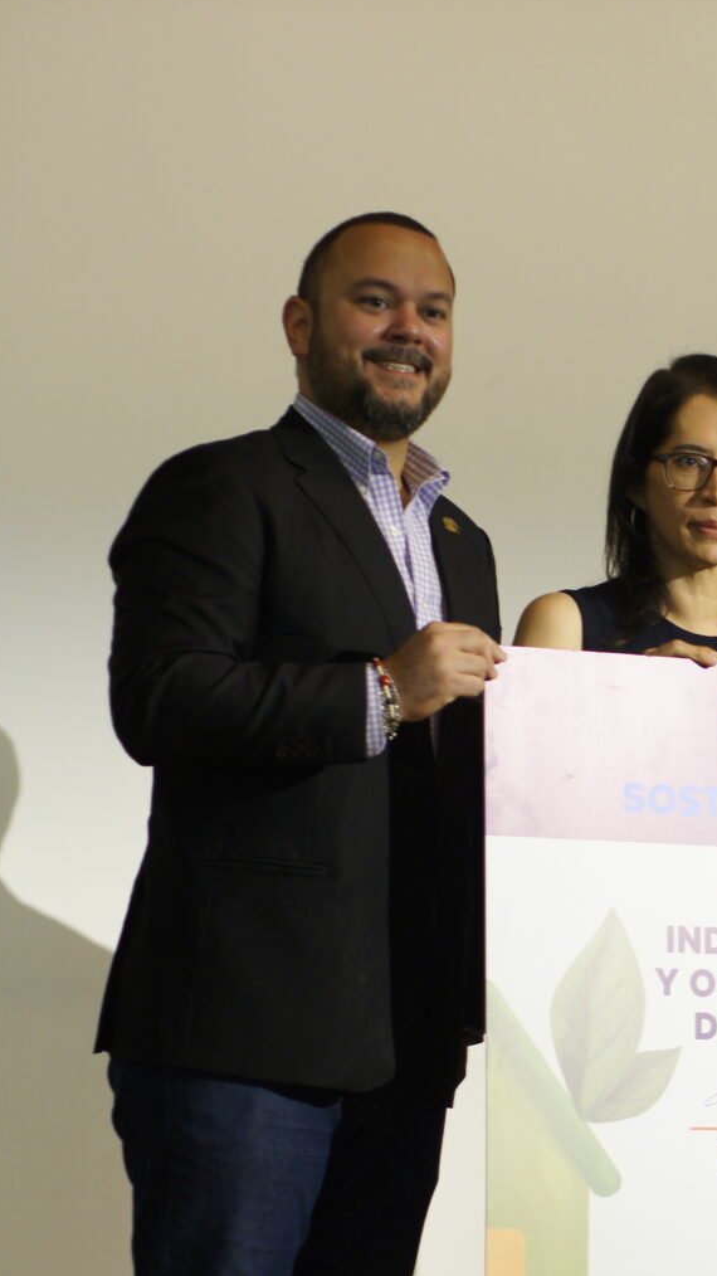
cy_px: 635
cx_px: 917
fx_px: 4024
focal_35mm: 119
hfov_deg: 10.0
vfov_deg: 18.0
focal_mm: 50
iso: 400
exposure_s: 1/40
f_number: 2
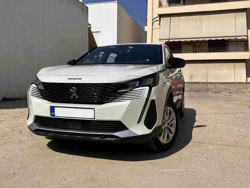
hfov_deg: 71.6
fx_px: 173
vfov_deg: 56.8
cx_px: 125
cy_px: 94
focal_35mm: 24
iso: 80
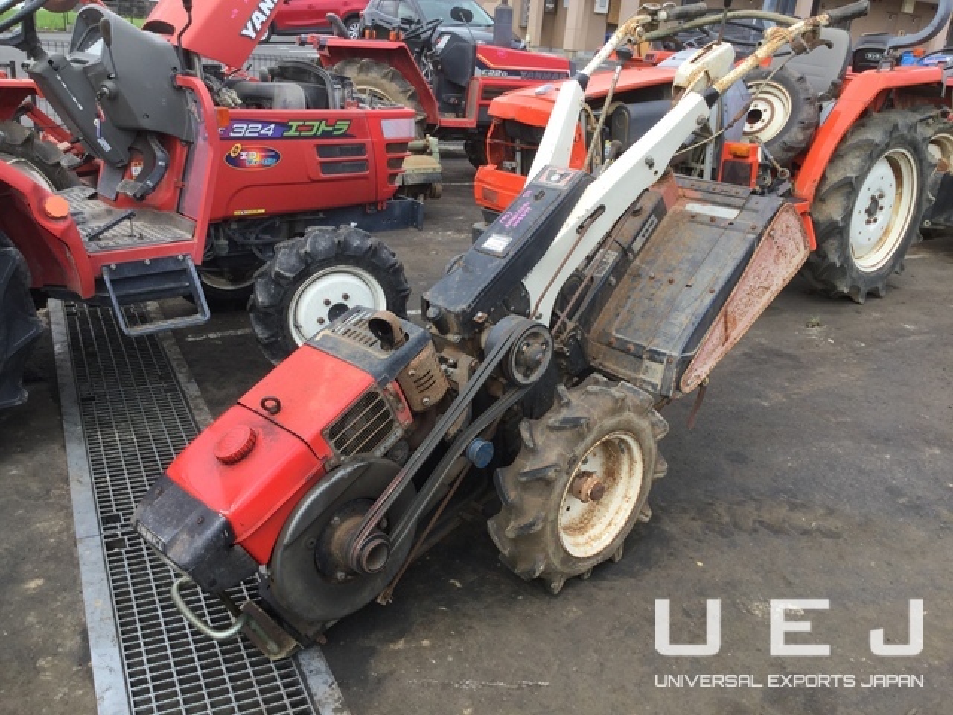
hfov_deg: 58.4
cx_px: 476
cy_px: 358
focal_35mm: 31
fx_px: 853
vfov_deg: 45.4
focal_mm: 3.3
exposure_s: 1/436
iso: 25
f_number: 2.4
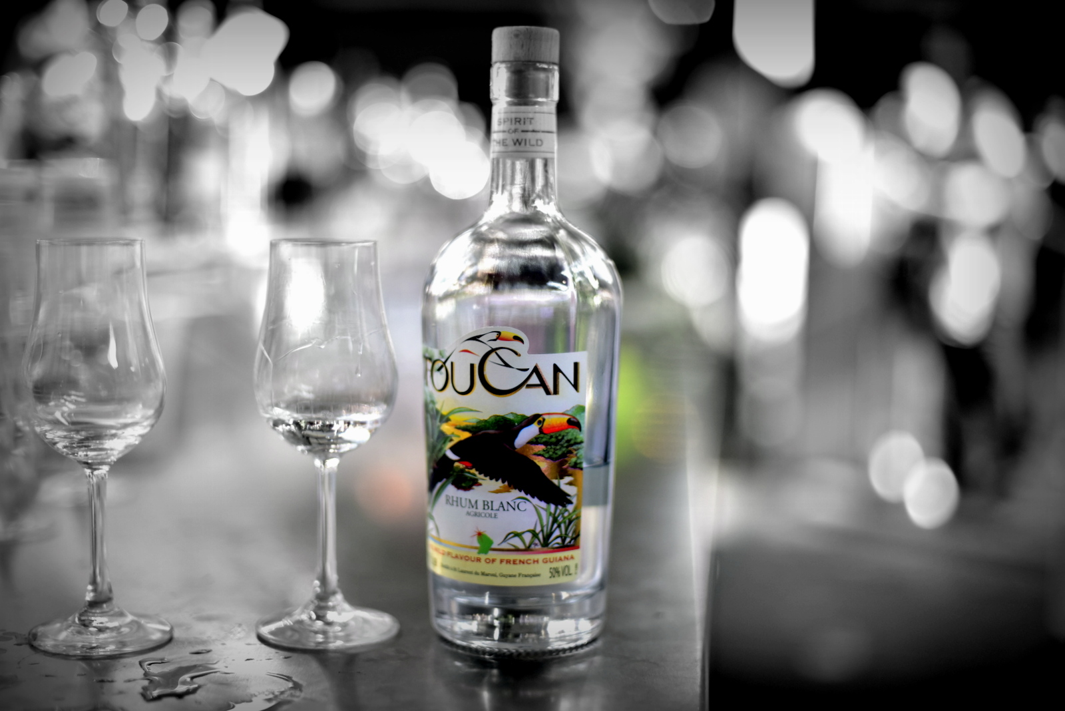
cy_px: 356
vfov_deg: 27.0
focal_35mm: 50
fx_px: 1480
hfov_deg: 39.6
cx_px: 532
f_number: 1.6
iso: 400
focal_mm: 50
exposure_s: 1/1000
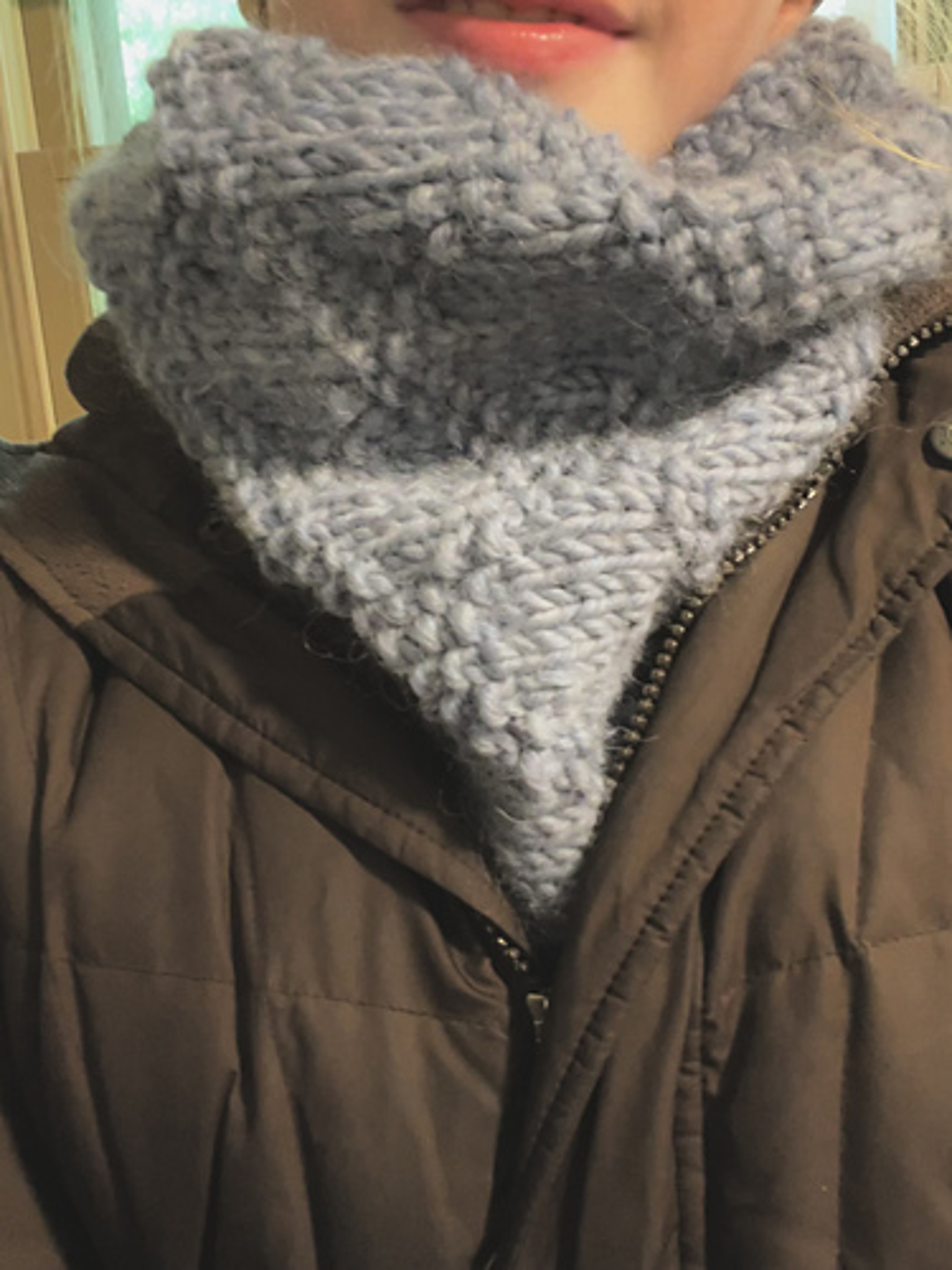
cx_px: 476
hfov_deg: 46.8
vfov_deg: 60.0
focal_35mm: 30
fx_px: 1100
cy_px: 635
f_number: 2.2
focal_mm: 2.71
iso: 640
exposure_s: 1/17
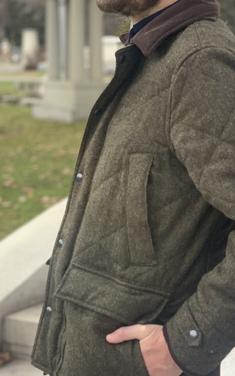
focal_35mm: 92
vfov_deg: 22.5
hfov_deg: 14.2
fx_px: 943
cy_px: 149
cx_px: 108
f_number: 2.4
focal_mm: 6
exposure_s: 1/112
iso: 125
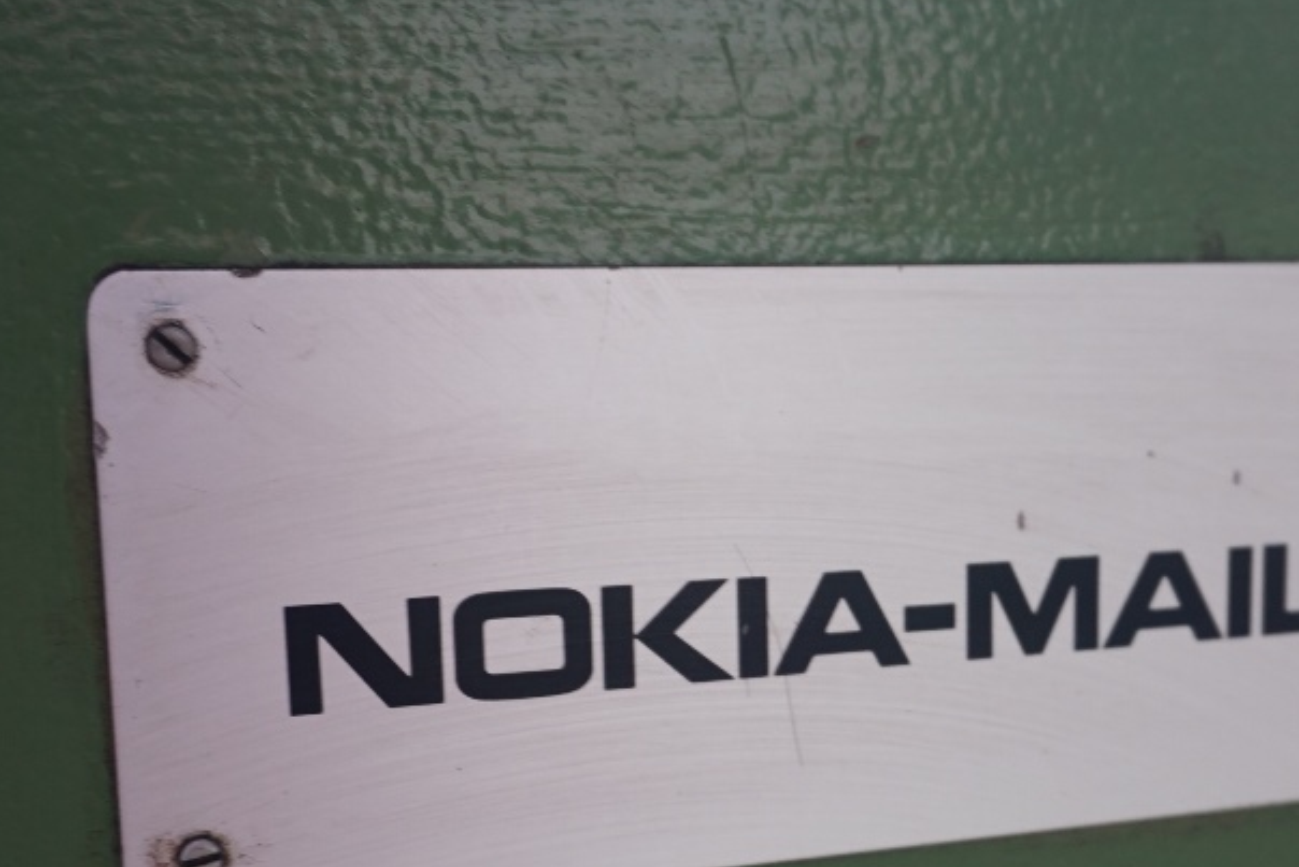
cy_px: 674
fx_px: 2201
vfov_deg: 22.0
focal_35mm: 61
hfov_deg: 32.2
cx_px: 981
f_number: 4.5
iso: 500
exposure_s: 1/60
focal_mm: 24
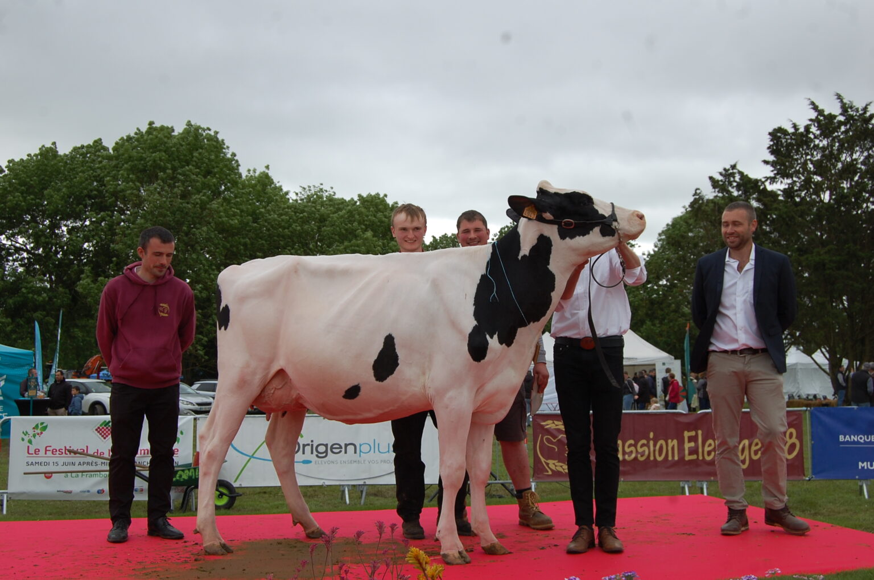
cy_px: 290
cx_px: 437
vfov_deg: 29.8
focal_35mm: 45
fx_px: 1091
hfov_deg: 43.7
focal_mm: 30
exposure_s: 1/200
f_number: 7.1
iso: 200
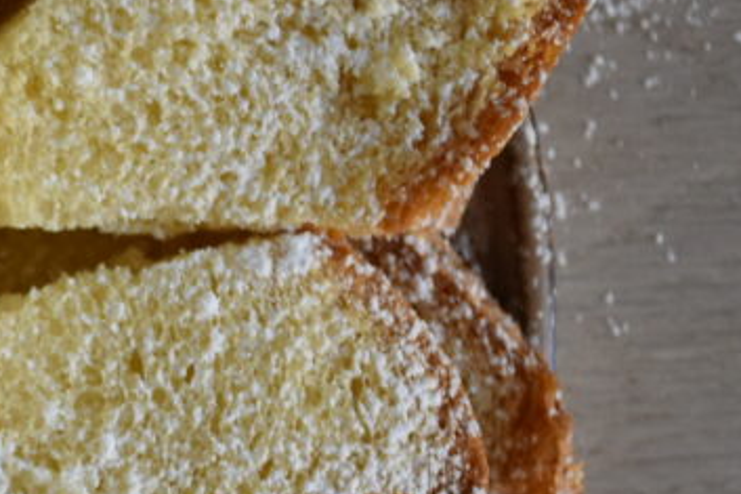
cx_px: -619
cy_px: 304
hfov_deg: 9.4
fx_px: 4300
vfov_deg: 6.6
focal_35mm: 209
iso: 400
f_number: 4.2
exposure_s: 1/80
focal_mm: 32
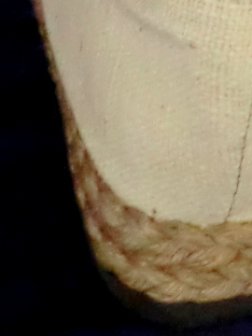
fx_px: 1640
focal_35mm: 169
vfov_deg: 10.4
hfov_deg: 8.5
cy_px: -410
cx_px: 441
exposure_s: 1/20
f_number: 3.9
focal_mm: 6.9
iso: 800
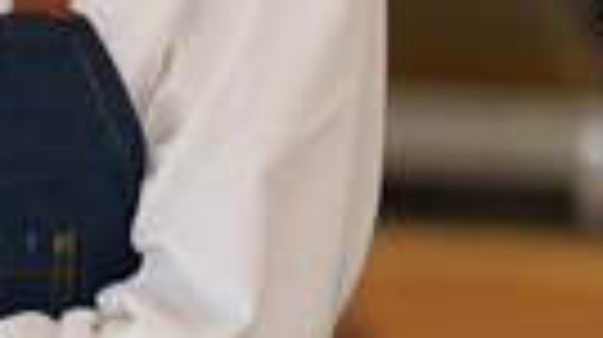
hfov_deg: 5.4
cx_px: -531
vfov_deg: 3.1
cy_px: -232
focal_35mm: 392
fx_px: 6260
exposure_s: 1/1000
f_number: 1.4
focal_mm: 85
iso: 200
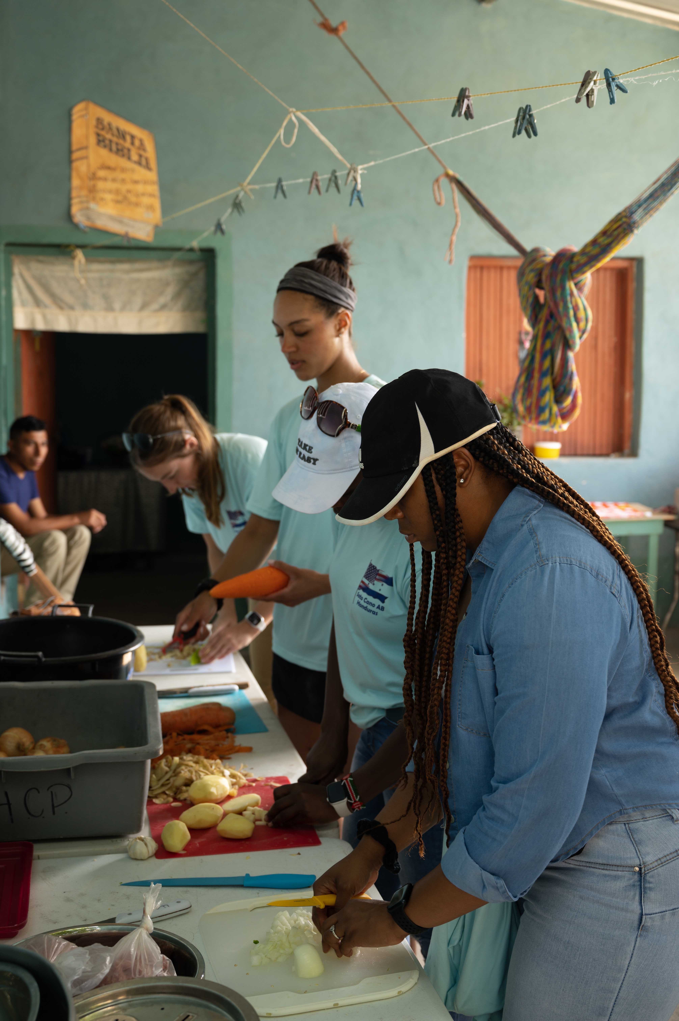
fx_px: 1246
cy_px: 510
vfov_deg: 44.5
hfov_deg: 30.5
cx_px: 340
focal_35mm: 44
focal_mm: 44
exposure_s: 1/60
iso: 100
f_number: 4.5
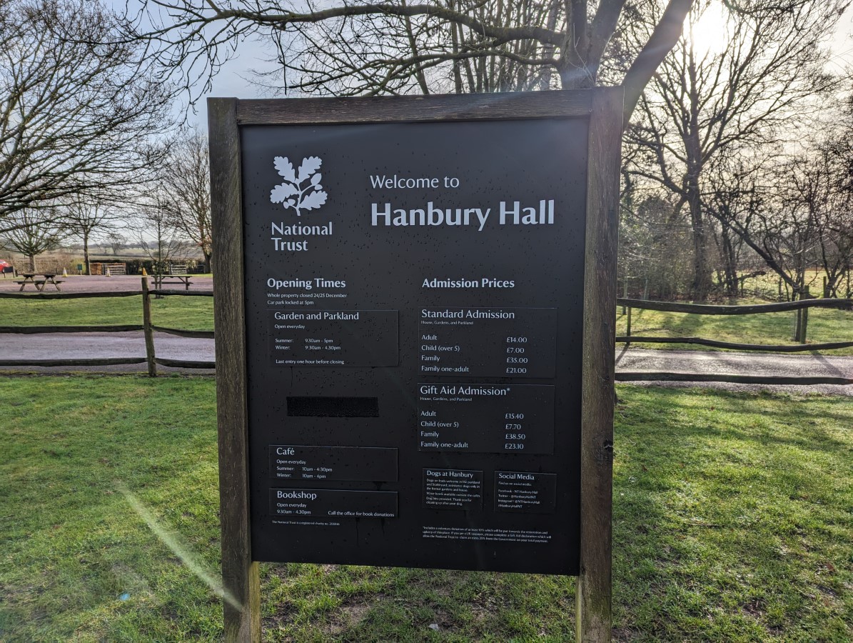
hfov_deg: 71.5
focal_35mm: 24
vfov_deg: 56.9
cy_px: 322
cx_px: 426
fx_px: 592
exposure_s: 1/2762
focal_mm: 6.81
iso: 32
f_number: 1.85
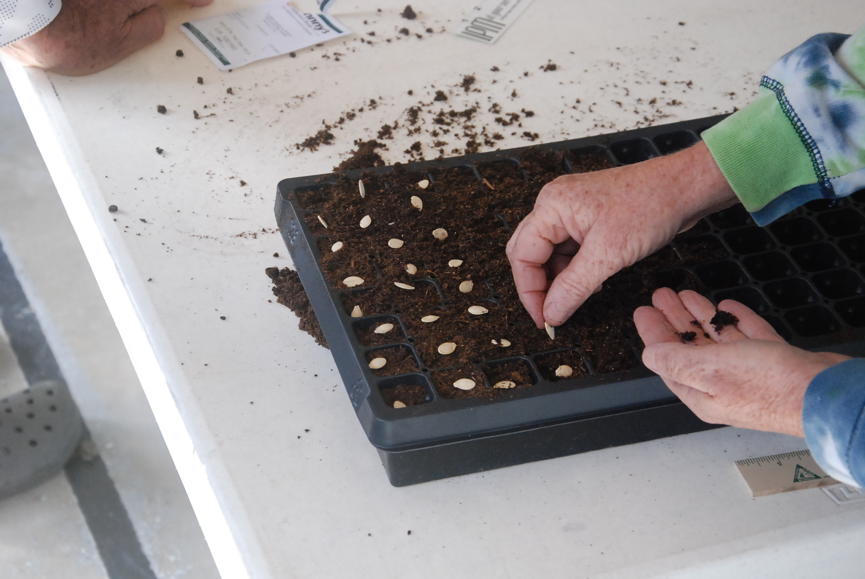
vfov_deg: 17.5
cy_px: 290
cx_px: 432
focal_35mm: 78
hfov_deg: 26.0
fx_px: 1876
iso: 1600
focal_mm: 52
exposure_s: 1/160
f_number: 7.1
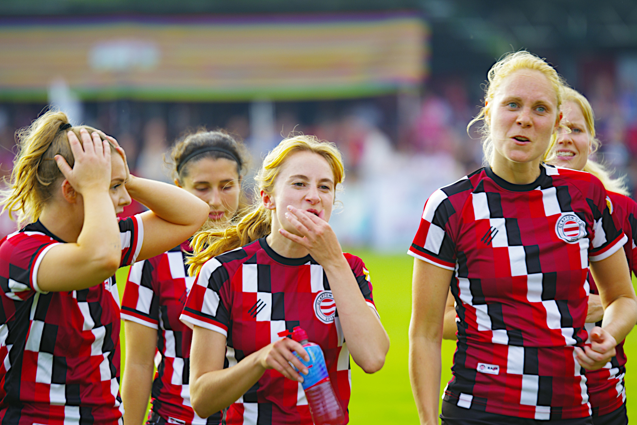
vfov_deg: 4.4
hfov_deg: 6.7
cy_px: 212
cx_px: 318
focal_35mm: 309
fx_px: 5467
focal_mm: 200
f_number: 2.8
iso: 160
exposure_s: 1/400
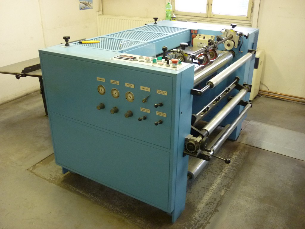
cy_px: 114
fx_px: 291
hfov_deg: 55.4
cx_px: 152
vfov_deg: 42.9
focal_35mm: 33
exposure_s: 1/10
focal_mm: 5.5
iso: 400
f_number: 2.8
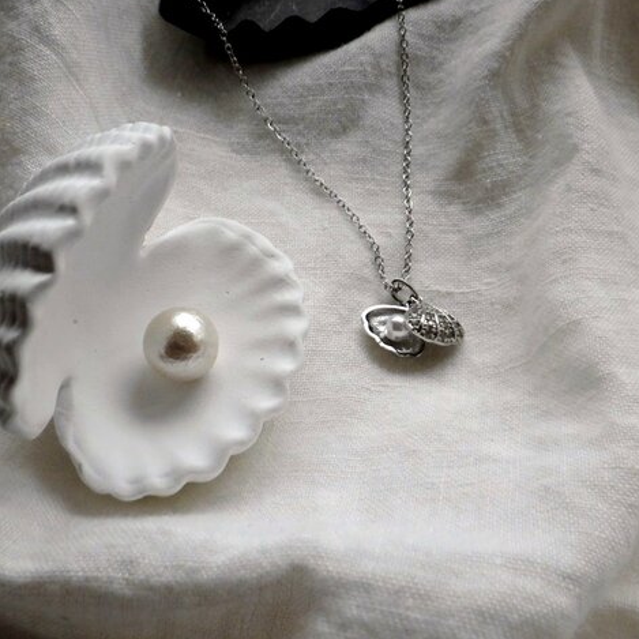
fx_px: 856
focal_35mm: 41
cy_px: 313
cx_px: 304
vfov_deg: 40.9
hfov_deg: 40.9
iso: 250
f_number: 3.8
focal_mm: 6.1
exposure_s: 1/50
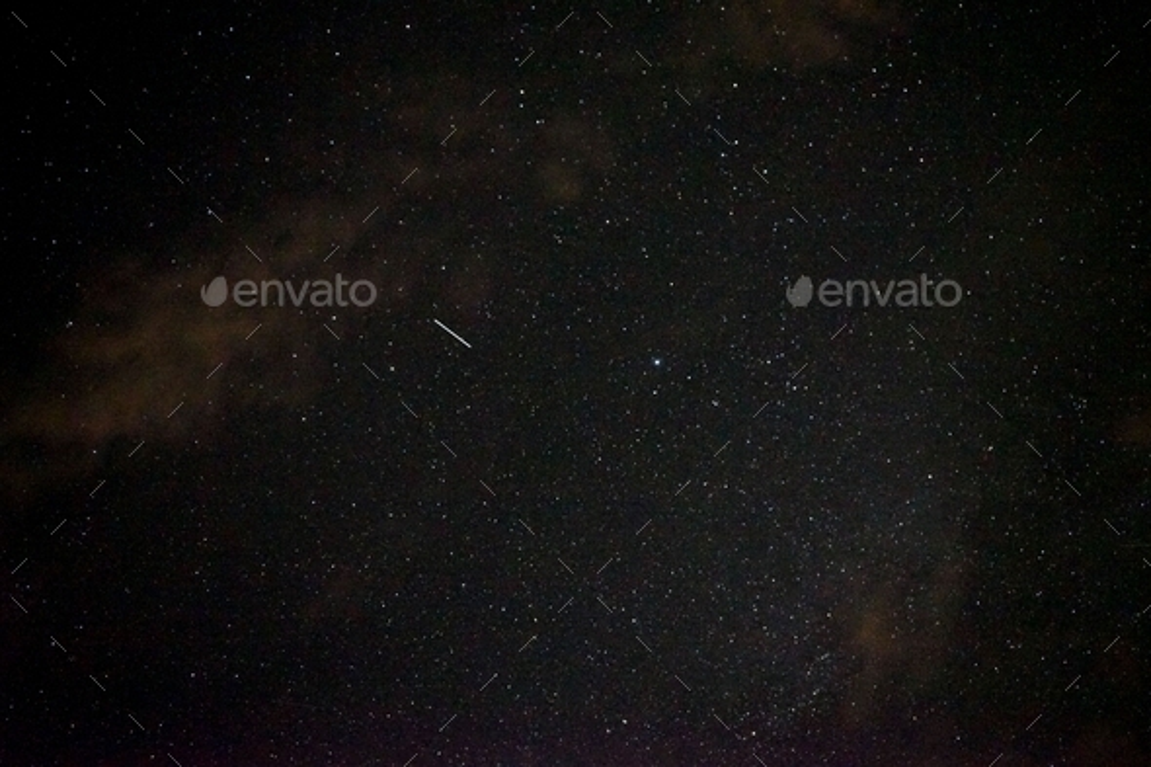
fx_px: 991
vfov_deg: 42.3
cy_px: 384
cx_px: 576
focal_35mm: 31
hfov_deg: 60.3
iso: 25600
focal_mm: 31
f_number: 4
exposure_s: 5
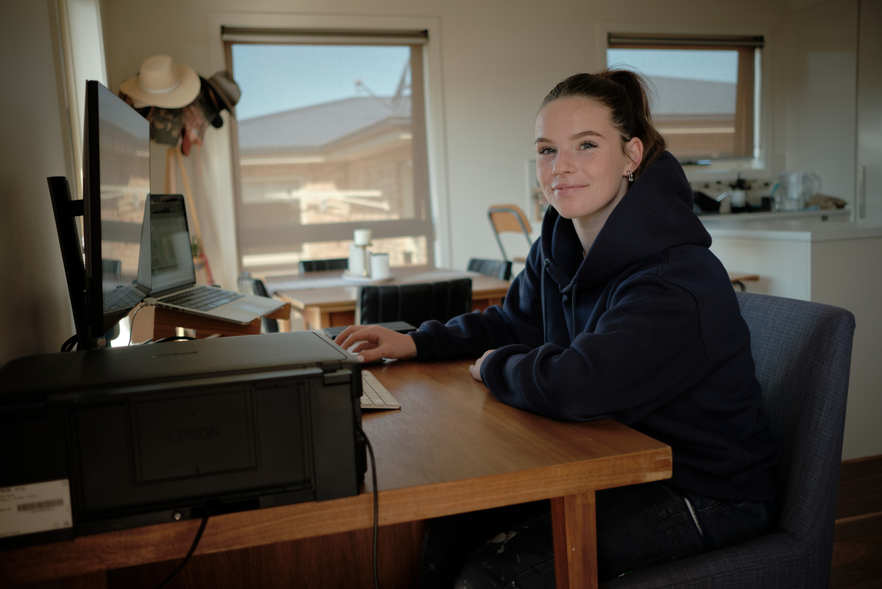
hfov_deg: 54.4
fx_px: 858
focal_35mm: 35
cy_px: 294
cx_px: 441
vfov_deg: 37.9
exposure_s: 1/250
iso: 160
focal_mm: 23
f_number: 2
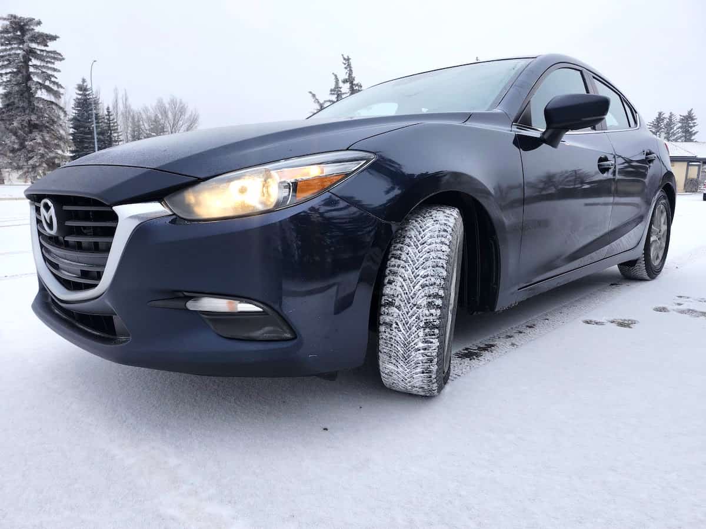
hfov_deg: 73.9
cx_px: 353
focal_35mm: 23
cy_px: 264
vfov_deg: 58.9
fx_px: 469
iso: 80
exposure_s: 1/180
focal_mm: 5.54
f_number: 1.8
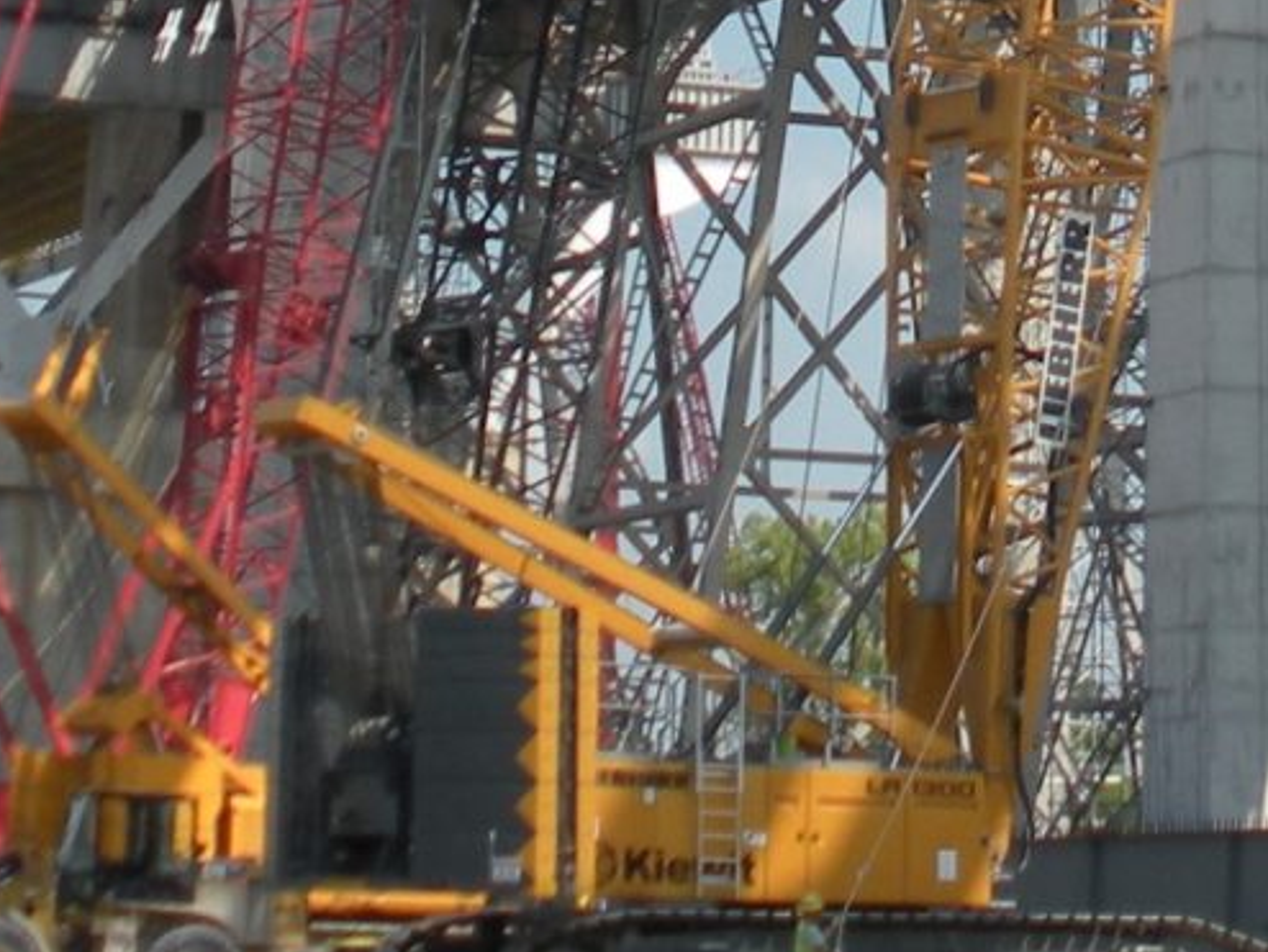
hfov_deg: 13.5
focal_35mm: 145
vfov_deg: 9.7
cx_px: 1191
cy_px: -808
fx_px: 5314
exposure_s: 1/730
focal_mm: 6.3
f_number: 3.5
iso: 64
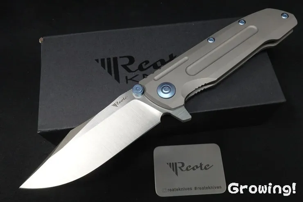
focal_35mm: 29
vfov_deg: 44.9
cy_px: 101
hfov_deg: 63.7
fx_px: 244
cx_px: 152
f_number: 11
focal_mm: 10.83
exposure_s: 1/30
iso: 1250
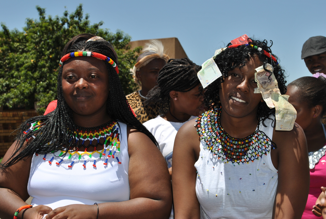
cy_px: 110
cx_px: 163
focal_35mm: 69
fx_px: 626
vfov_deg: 19.8
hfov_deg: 29.2
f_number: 13
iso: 100
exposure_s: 1/200
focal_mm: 46
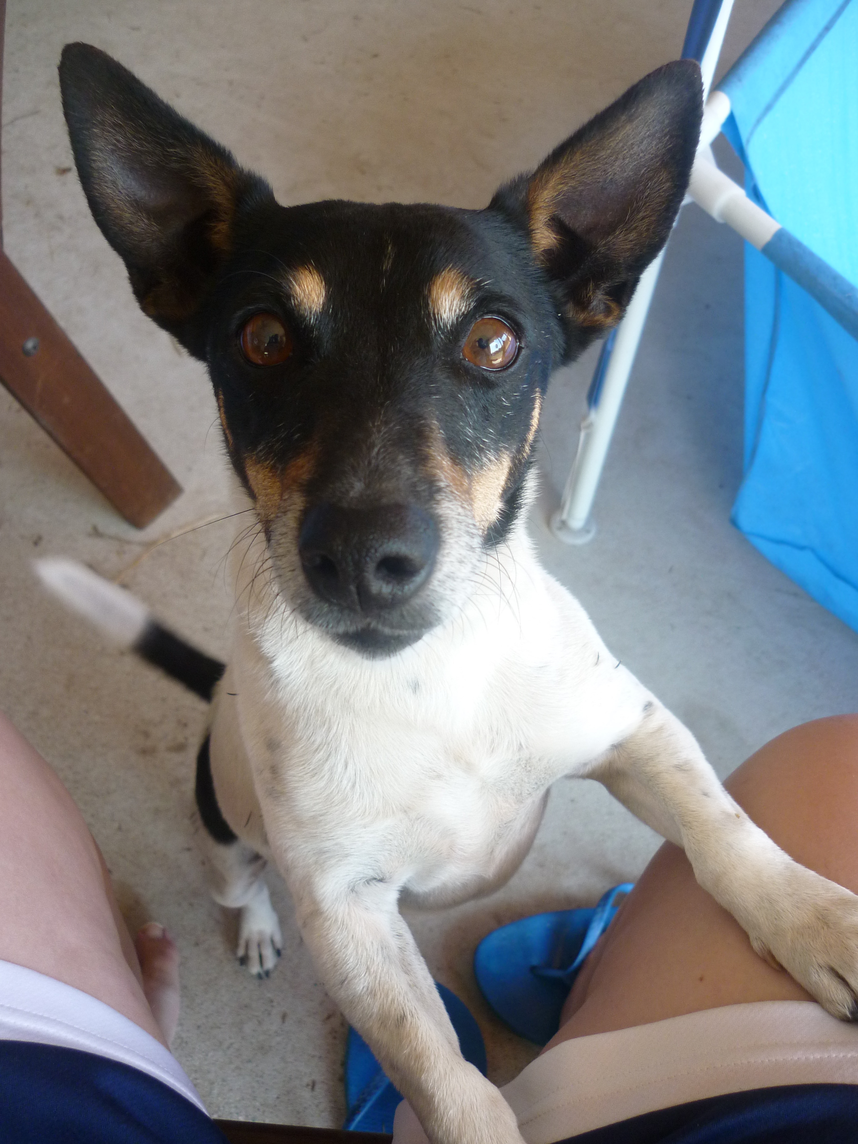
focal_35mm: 33
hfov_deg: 42.9
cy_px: 572
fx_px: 1091
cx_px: 429
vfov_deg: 55.4
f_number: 2.8
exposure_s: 1/160
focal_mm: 5.5
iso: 160
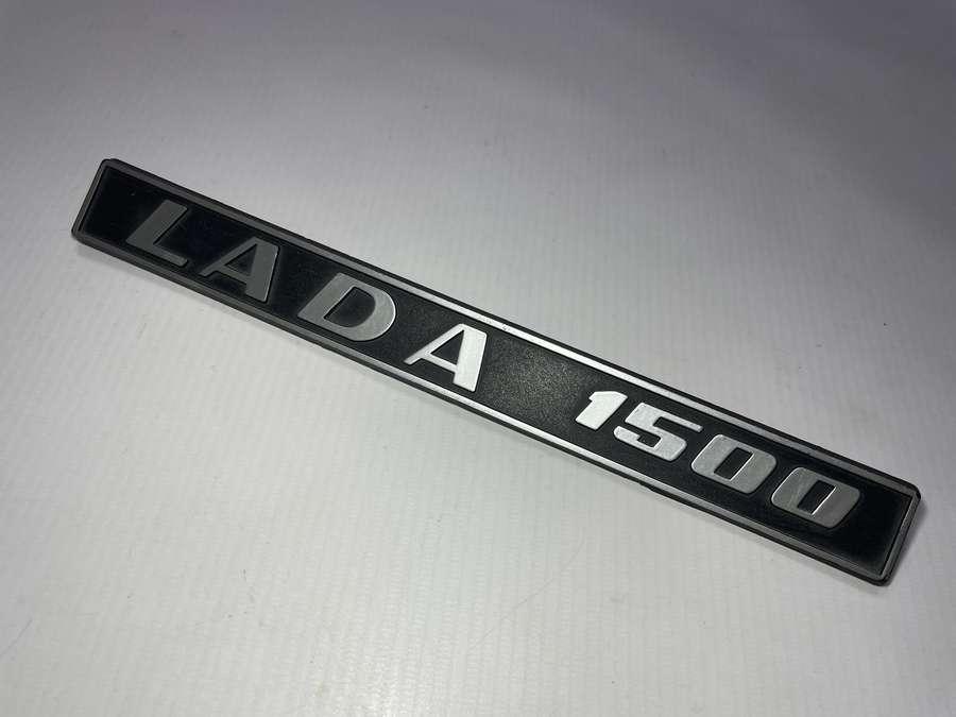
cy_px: 358
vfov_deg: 51.4
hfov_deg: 65.3
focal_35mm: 27
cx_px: 478
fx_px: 746
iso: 145
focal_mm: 4.74
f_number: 1.79
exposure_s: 1/50
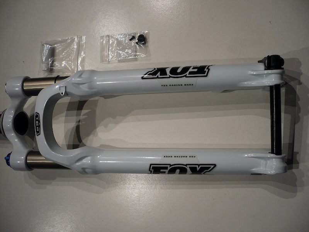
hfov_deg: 52.6
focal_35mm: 35
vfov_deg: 40.7
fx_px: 312
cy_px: 116
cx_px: 154
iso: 100
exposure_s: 1/50
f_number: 2.8
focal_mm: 5.8
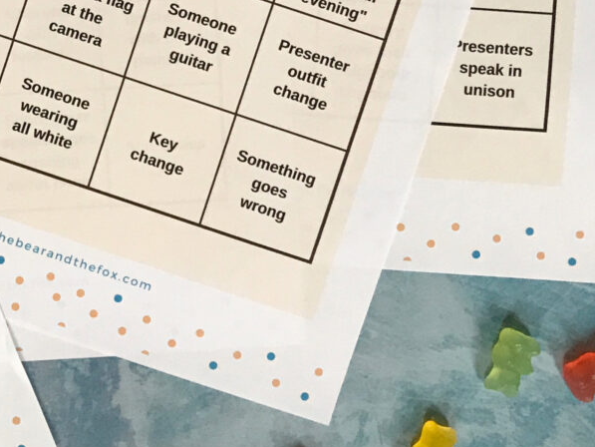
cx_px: -35
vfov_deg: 19.5
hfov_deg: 25.4
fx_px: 1238
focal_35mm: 72
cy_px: -58
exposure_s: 1/33
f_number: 1.8
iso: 32
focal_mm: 3.99
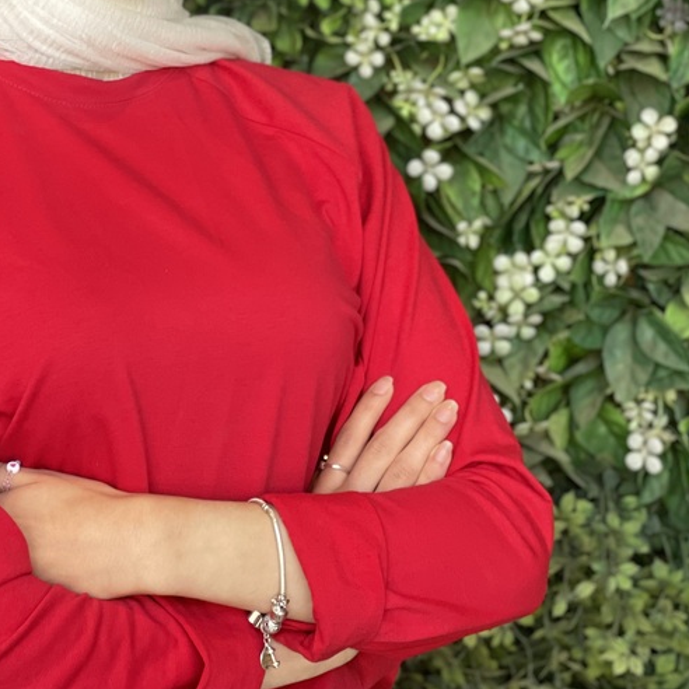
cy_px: 52
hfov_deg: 15.0
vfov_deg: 14.8
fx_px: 2612
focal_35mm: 116
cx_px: 176
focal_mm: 7.5
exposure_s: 1/121
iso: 100
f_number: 2.2
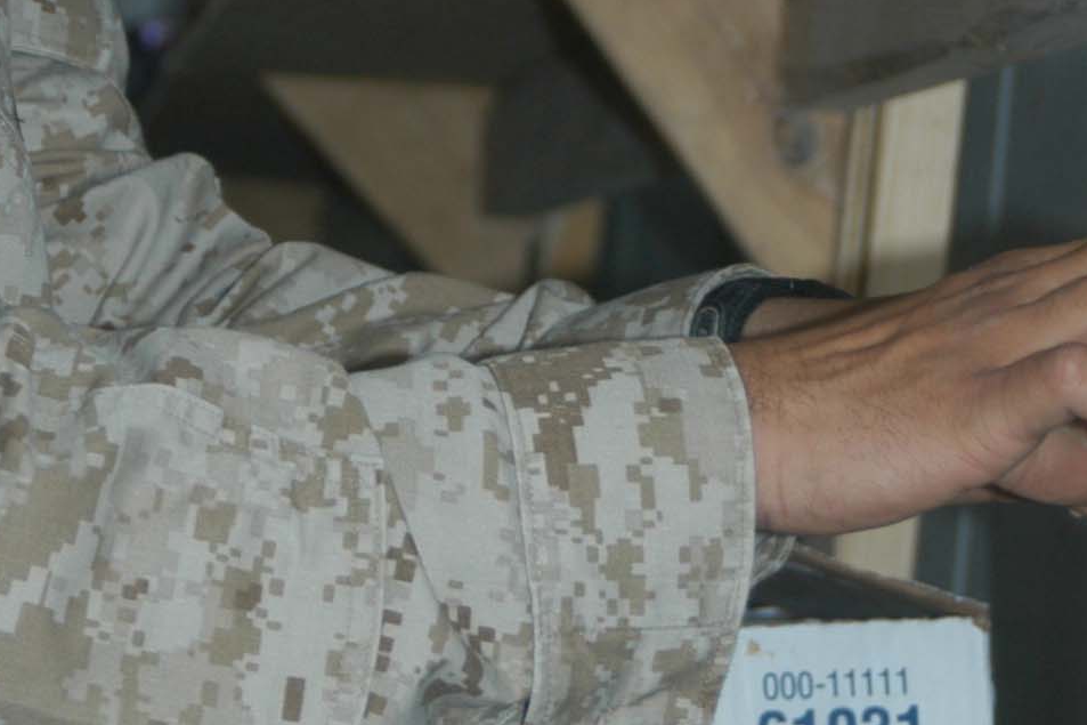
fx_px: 7426
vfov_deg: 5.6
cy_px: 324
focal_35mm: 246
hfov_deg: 8.4
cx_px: 488
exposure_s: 1/125
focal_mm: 52
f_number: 4.2
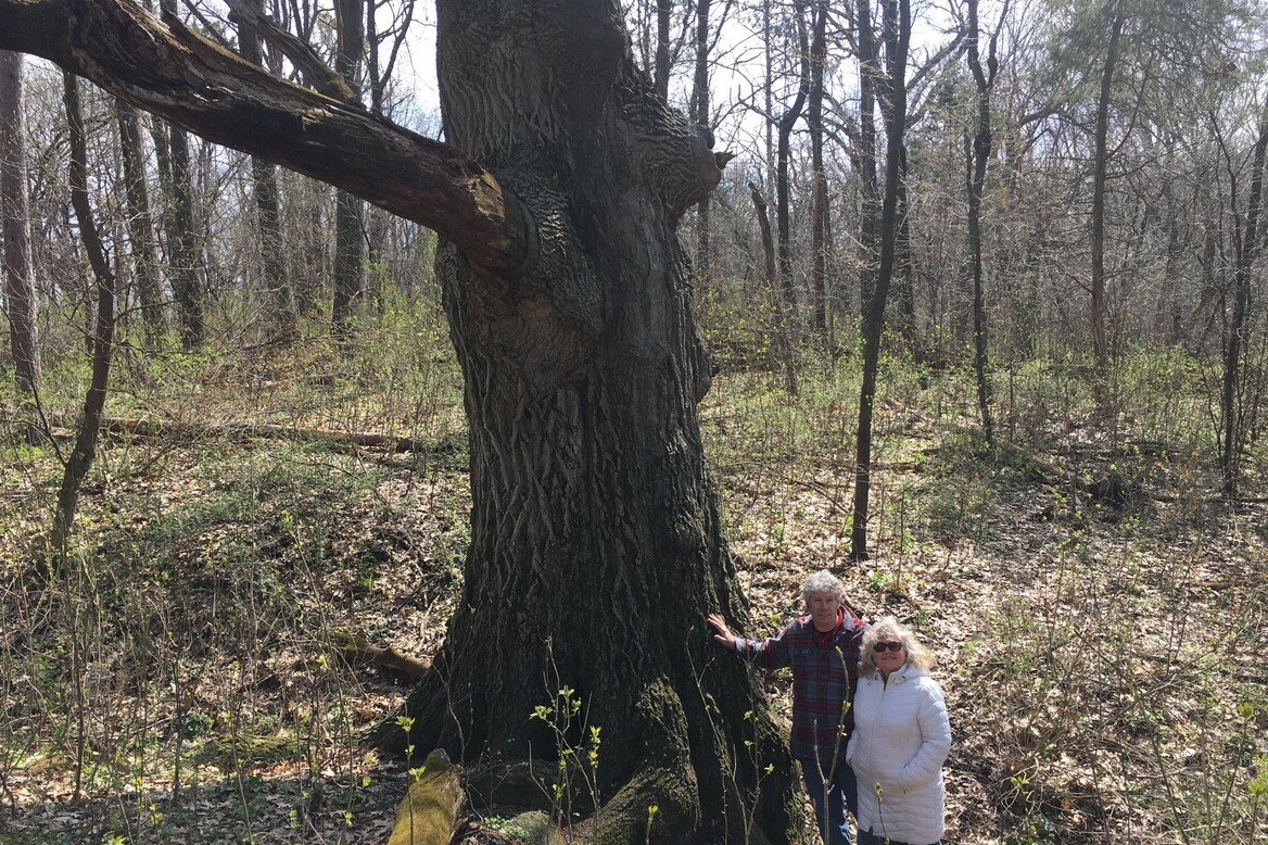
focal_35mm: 31
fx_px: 1092
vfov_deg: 42.2
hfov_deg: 60.3
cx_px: 630
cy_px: 476
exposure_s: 1/574
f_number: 2.2
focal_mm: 4.15
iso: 25
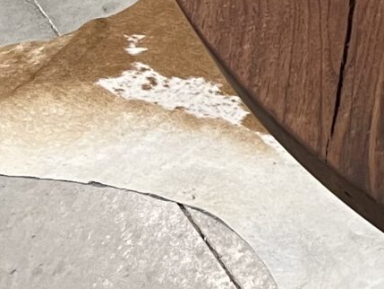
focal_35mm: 155
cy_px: -170
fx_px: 1720
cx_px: 1039
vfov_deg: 9.3
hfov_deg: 10.3
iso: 160
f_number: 1.5
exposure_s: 1/60
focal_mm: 5.7
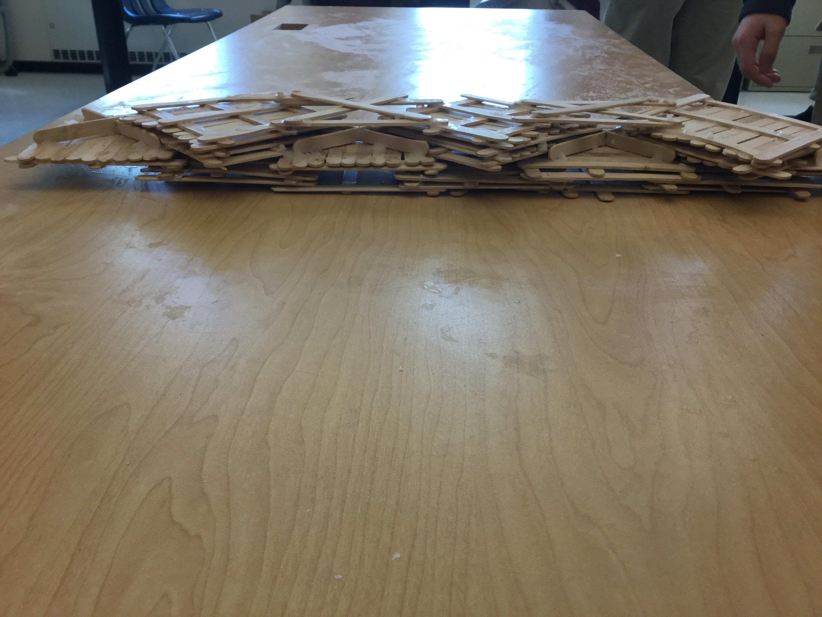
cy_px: 308
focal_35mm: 31
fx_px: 736
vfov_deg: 45.4
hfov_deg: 58.4
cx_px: 411
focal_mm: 3.3
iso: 25
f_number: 2.4
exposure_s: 1/40
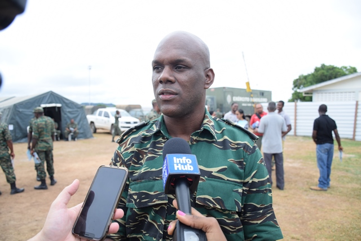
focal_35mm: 30
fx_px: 301
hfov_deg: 61.9
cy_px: 120
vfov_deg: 43.6
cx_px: 180
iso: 100
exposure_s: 1/200
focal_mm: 20
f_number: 3.5
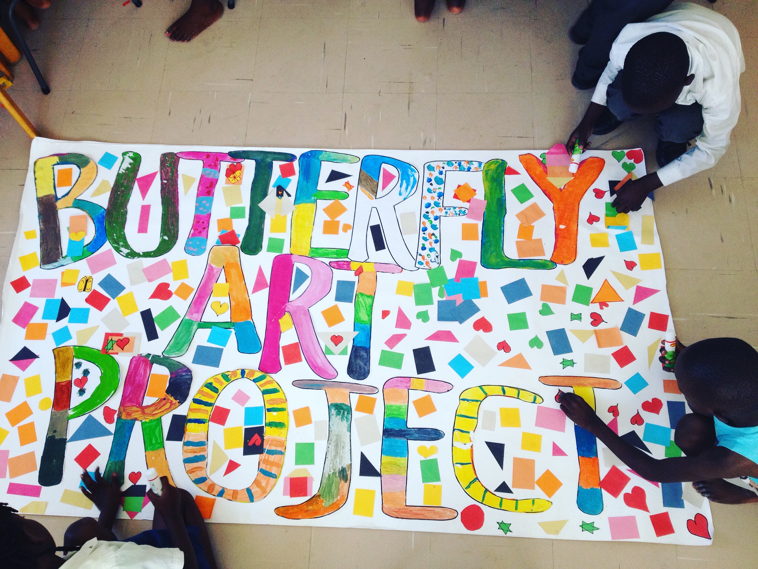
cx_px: 379
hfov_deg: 52.6
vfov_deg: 40.7
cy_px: 284
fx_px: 766
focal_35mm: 35
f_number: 2.4
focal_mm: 4.28
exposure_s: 1/120
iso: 80
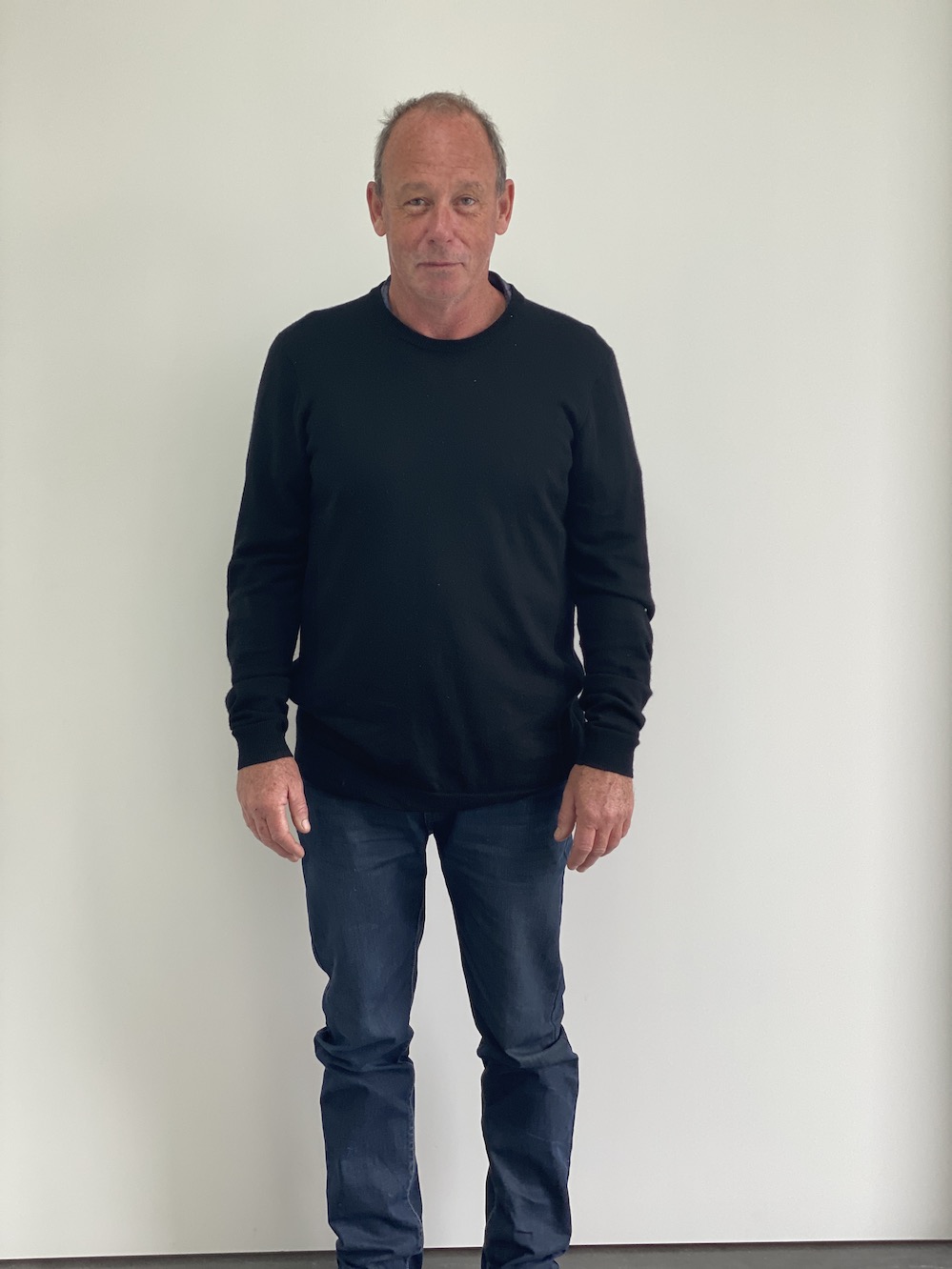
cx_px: 476
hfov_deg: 28.0
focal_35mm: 52
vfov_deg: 36.8
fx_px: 1907
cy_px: 634
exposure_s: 1/122
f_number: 2
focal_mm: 6
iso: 50
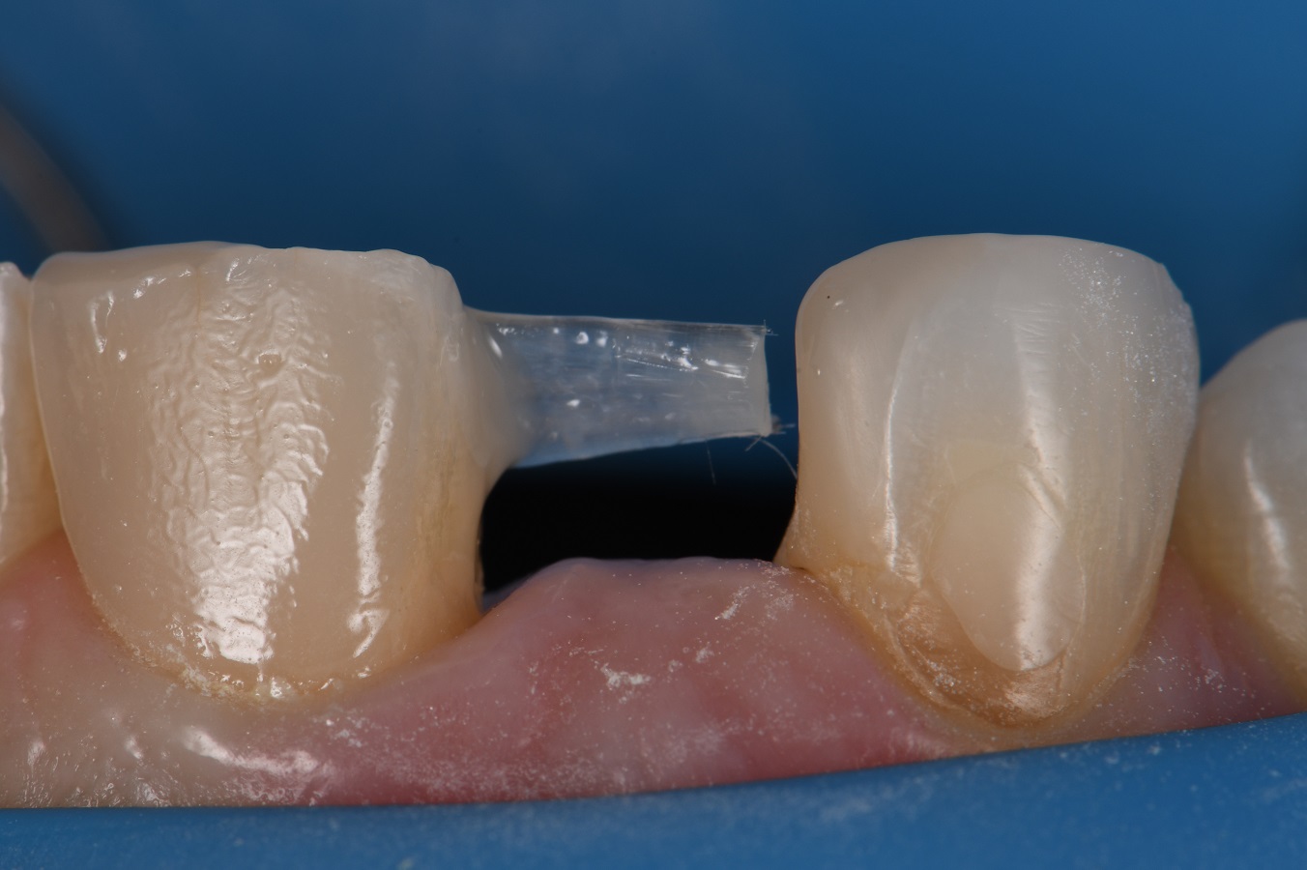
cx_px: 654
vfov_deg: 8.7
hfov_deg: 13.1
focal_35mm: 157
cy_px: 435
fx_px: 5697
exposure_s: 1/160
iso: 200
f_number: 32
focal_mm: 105
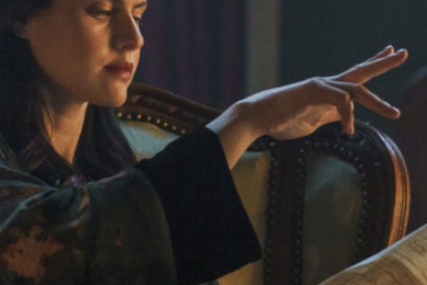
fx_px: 2147
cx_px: 272
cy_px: 166
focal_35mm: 181
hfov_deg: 11.4
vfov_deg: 7.6
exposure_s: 1/100
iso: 4000
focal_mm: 78
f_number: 2.8
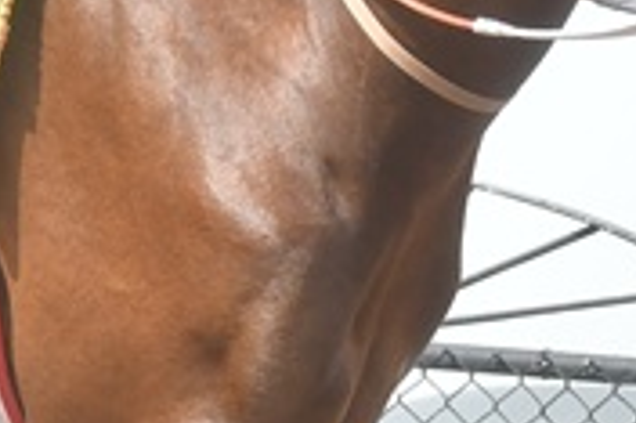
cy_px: 221
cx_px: 304
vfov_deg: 4.2
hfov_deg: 6.3
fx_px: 5772
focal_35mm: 327
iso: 400
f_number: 5.6
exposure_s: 1/1250
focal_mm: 32
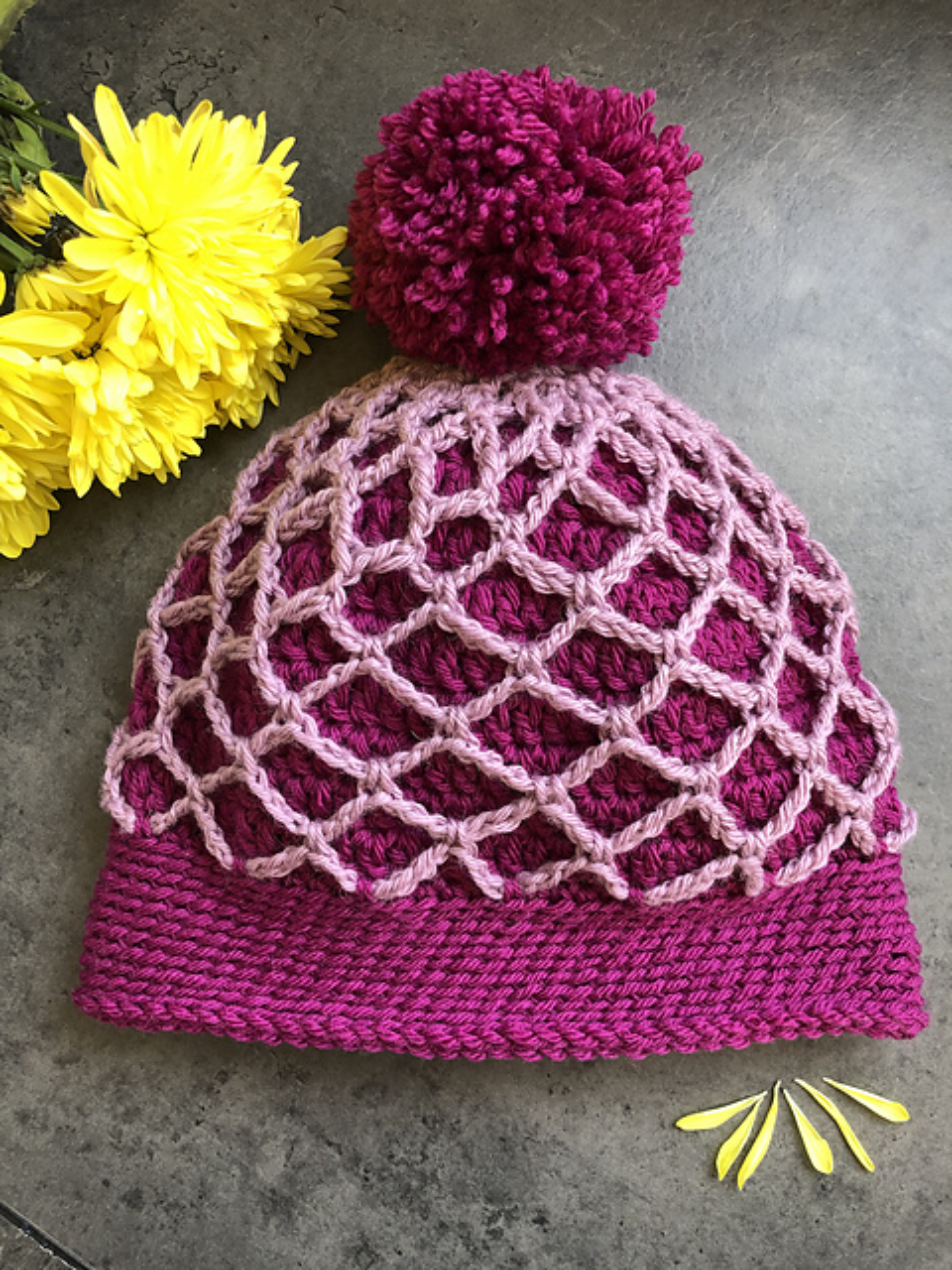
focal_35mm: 28
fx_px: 1027
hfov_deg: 49.7
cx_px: 476
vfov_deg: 63.4
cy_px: 635
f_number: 1.8
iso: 40
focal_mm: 3.99
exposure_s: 1/20
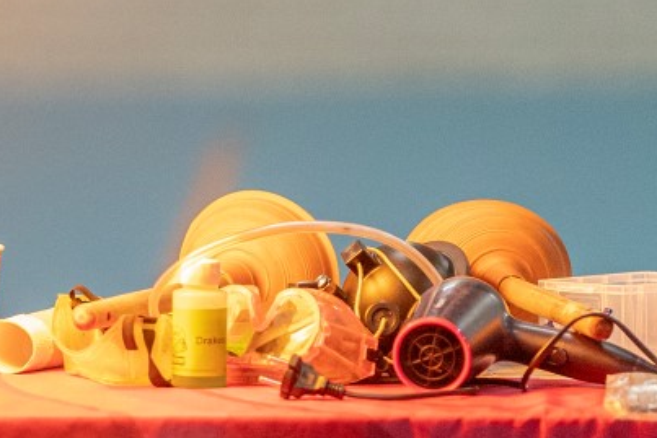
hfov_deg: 3.8
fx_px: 9913
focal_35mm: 543
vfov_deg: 2.5
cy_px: 29
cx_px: -383
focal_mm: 135
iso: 3200
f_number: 1.8
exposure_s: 1/500
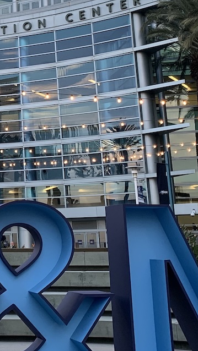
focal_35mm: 71
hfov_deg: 16.1
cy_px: 74
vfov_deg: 29.1
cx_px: -62
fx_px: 663
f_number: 1.8
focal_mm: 4.25
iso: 40
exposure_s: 1/120
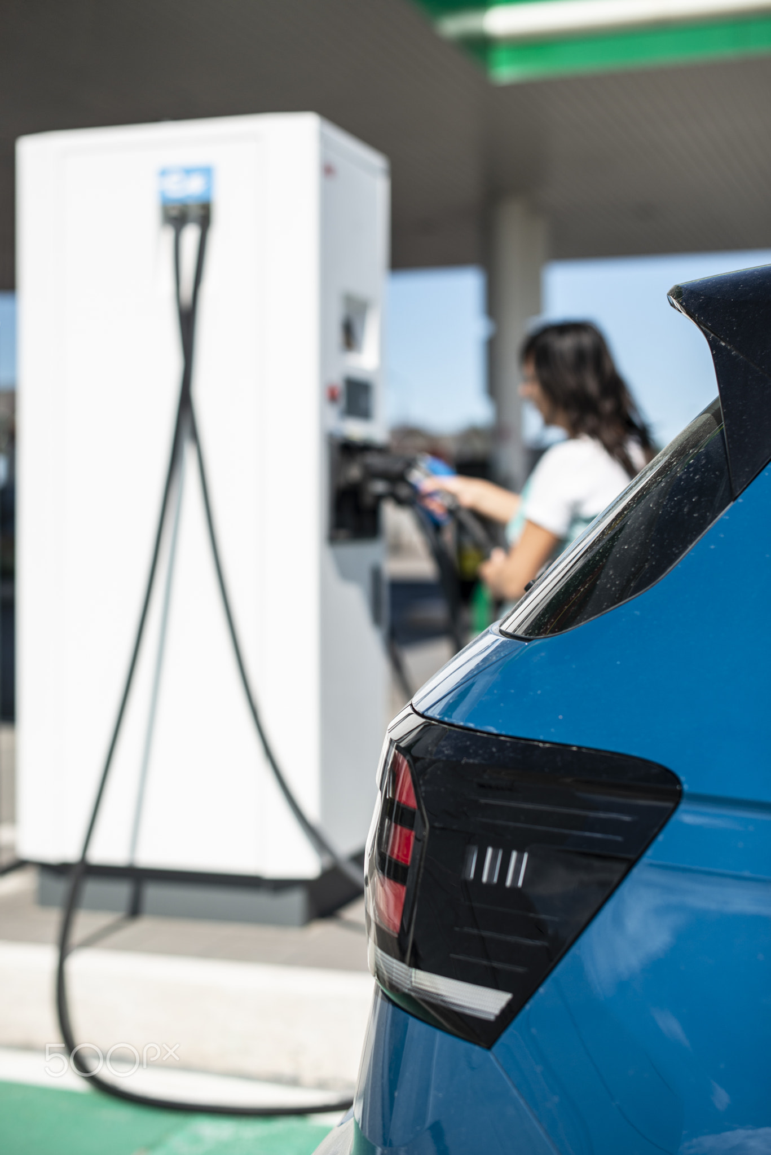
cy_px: 578
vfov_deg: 39.6
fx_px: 1605
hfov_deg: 27.0
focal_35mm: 50
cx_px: 386
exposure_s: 1/4000
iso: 100
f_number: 2
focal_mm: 50
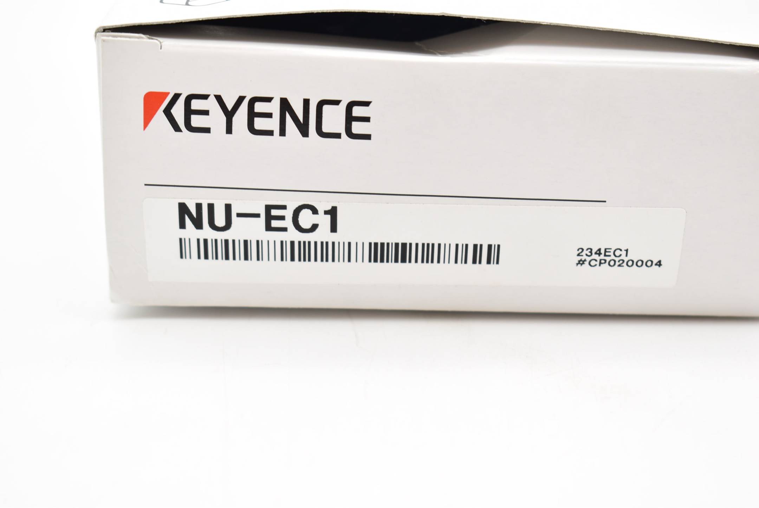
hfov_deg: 28.1
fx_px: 1519
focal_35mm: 72
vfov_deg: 19.0
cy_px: 254
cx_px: 380
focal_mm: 48
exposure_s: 1/30
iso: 100
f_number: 5.3
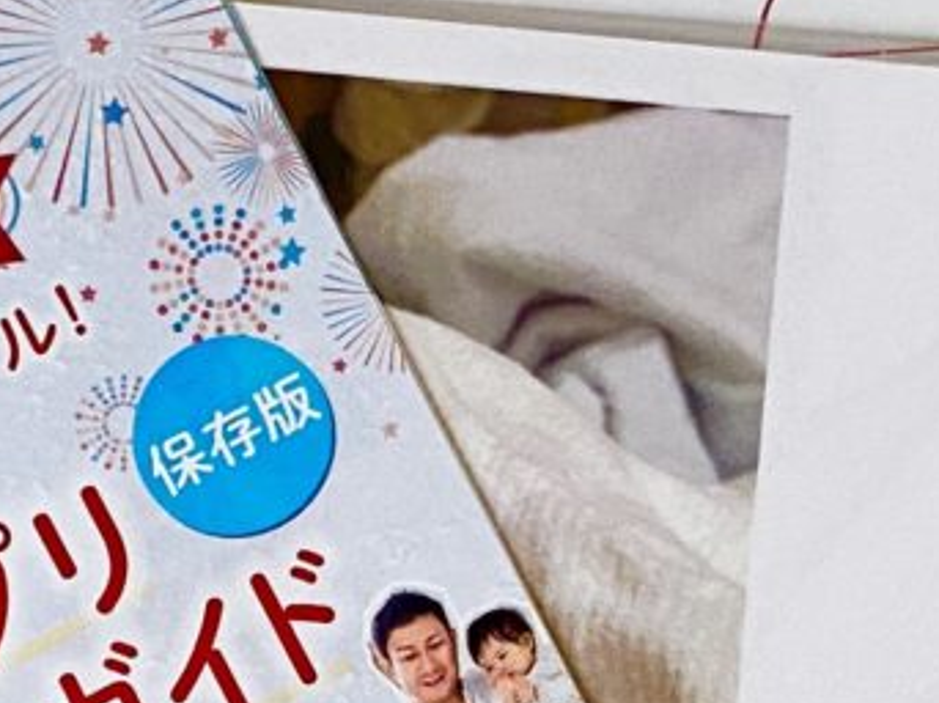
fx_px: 3958
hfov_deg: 13.5
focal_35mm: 146
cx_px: 165
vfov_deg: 10.0
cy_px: 805
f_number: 1.8
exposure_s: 1/82
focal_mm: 4.25
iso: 125
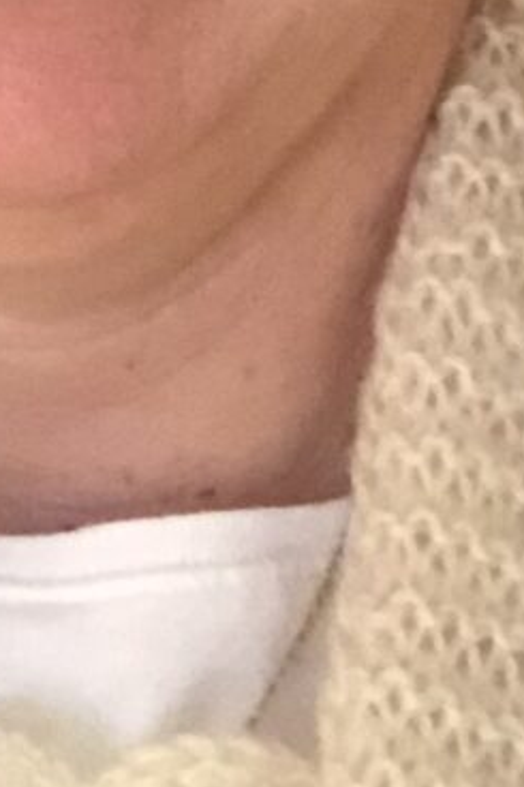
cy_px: -667
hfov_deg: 9.8
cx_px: 77
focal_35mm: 139
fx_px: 3037
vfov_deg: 13.2
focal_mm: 2.87
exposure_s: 1/30
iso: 640
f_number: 2.2
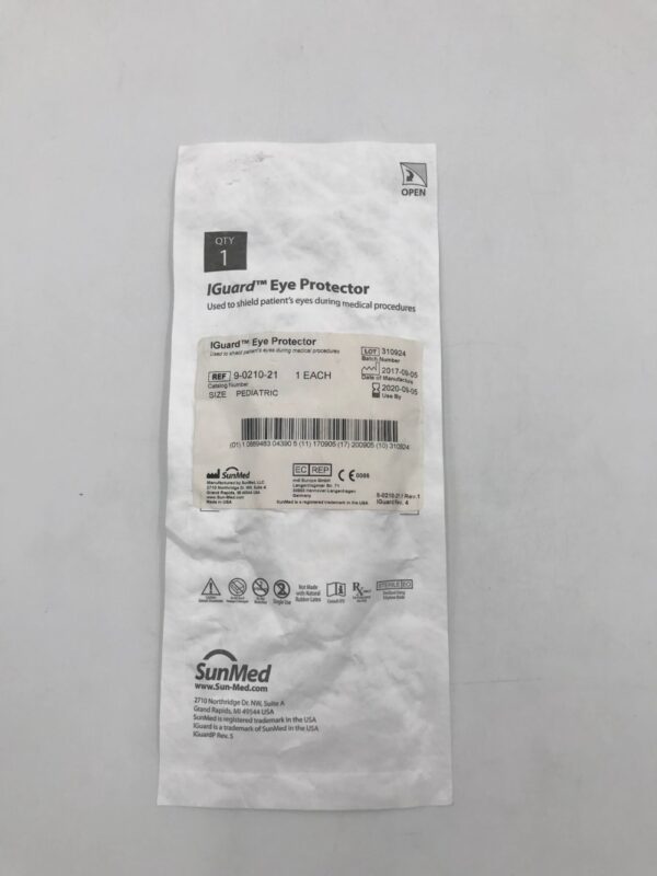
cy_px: 438
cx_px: 328
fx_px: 709
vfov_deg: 63.4
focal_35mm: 28
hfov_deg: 49.7
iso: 20
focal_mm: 3.99
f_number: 1.8
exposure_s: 1/273
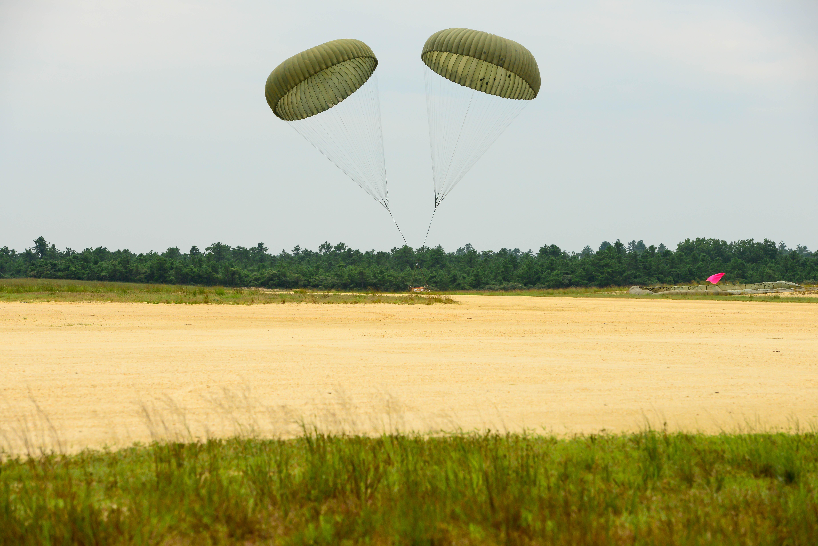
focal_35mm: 135
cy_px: 273
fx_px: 3068
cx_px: 409
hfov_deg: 15.2
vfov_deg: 10.2
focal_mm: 135
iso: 1250
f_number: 8
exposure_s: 1/3200
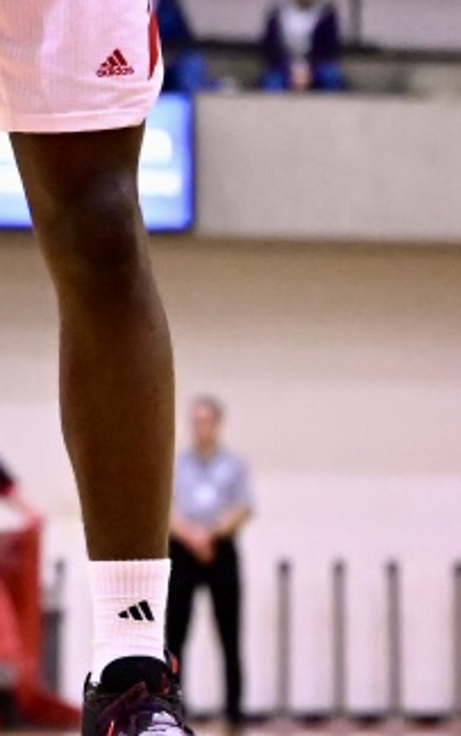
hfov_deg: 4.2
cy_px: -59
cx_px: -282
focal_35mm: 314
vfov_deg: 6.7
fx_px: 6301
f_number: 2.8
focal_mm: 70
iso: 8000
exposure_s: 1/1250
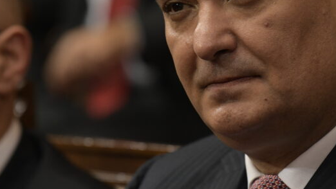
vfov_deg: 3.0
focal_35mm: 411
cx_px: 238
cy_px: 31
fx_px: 3663
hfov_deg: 5.3
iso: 1600
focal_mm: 200
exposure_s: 1/250
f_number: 4.5
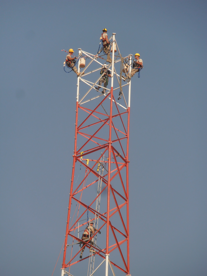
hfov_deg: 6.2
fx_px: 1914
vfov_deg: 8.2
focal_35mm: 240
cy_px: 138
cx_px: 104
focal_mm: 42.54
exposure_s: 1/640
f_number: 5.7
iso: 80
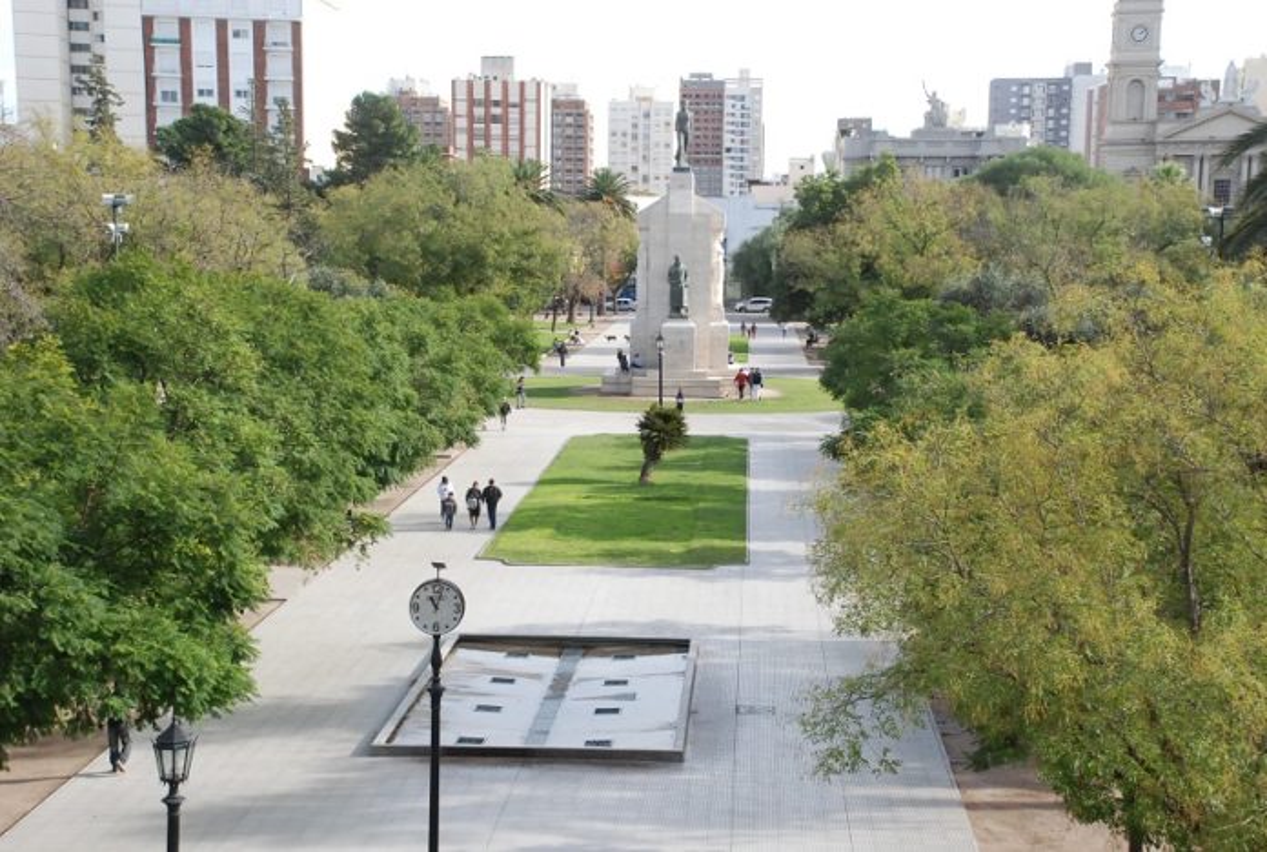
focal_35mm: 60
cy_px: 426
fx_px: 2117
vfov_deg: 22.8
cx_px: 634
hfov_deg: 33.3
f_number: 10
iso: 640
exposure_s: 1/400
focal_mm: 40
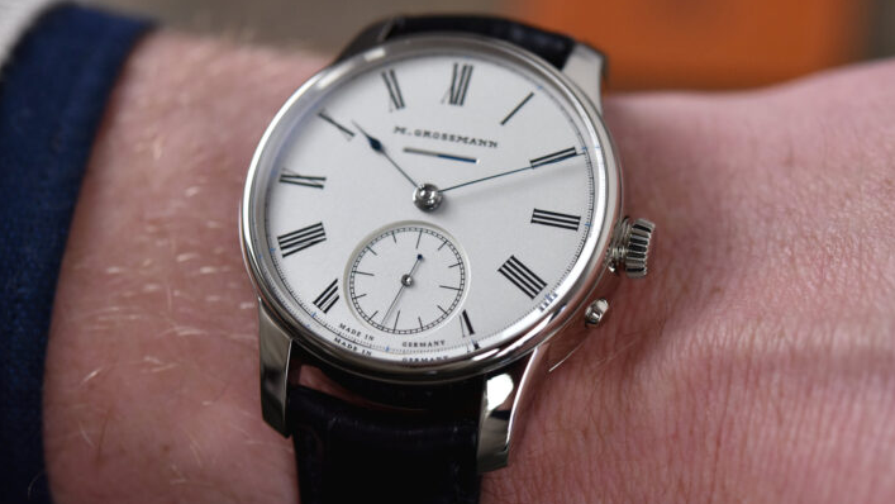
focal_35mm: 64
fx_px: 1519
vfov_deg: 18.8
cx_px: 443
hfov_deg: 32.8
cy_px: 208
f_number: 5.6
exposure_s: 1/500
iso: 2000
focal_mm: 60
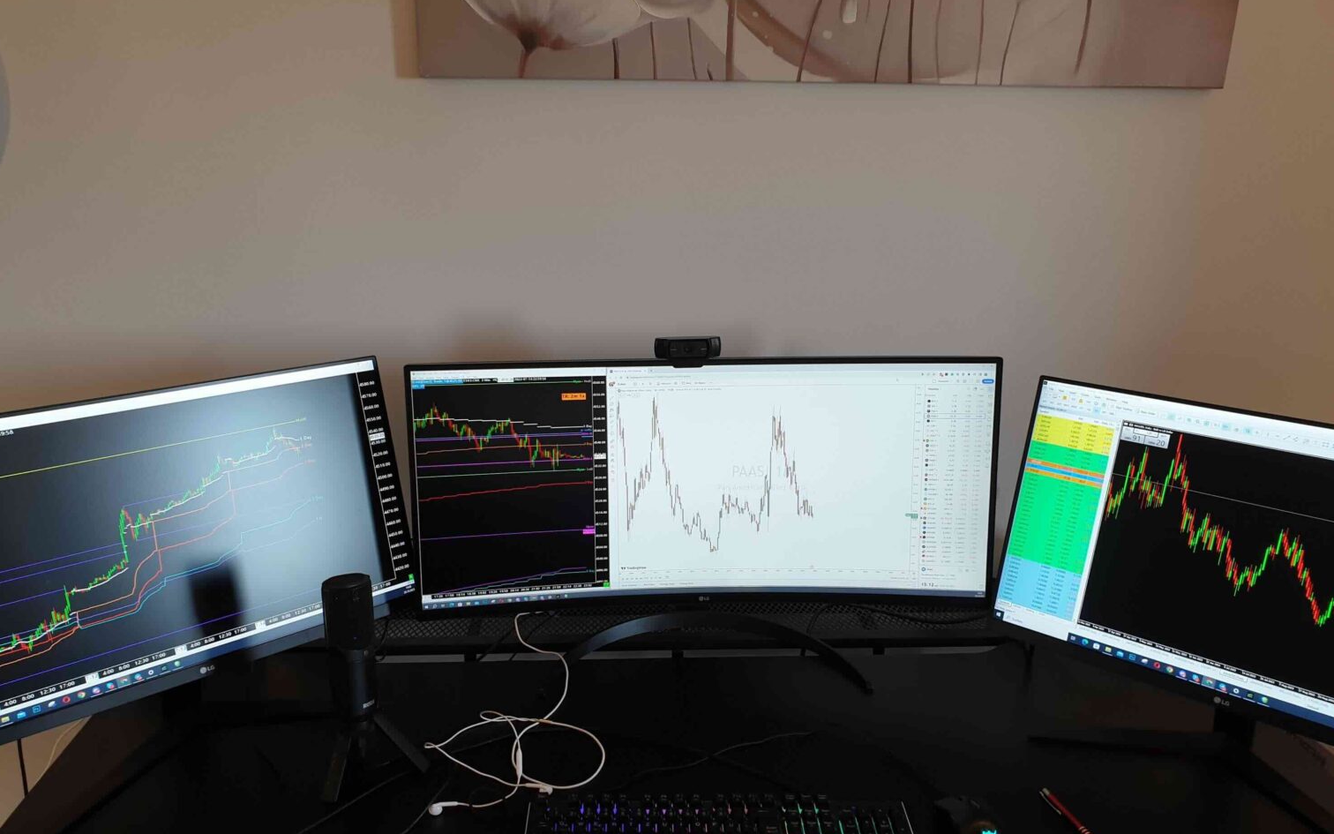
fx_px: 1018
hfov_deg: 66.5
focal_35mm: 28
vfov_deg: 44.5
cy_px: 447
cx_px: 663
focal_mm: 4.3
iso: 80
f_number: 2.4
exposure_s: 1/50
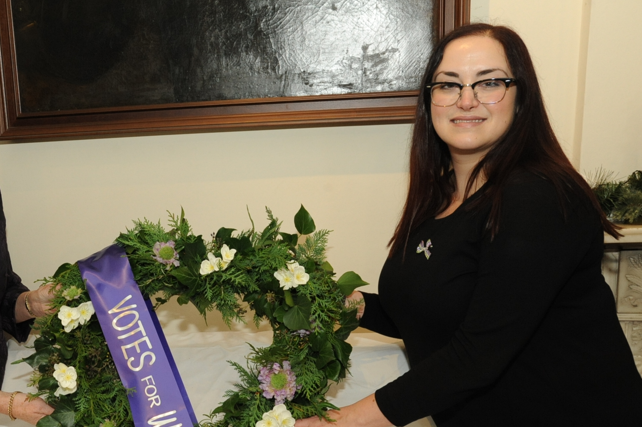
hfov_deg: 45.5
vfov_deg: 31.6
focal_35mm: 42
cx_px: 197
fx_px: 749
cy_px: 286
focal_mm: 29
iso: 2500
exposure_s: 1/60
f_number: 9
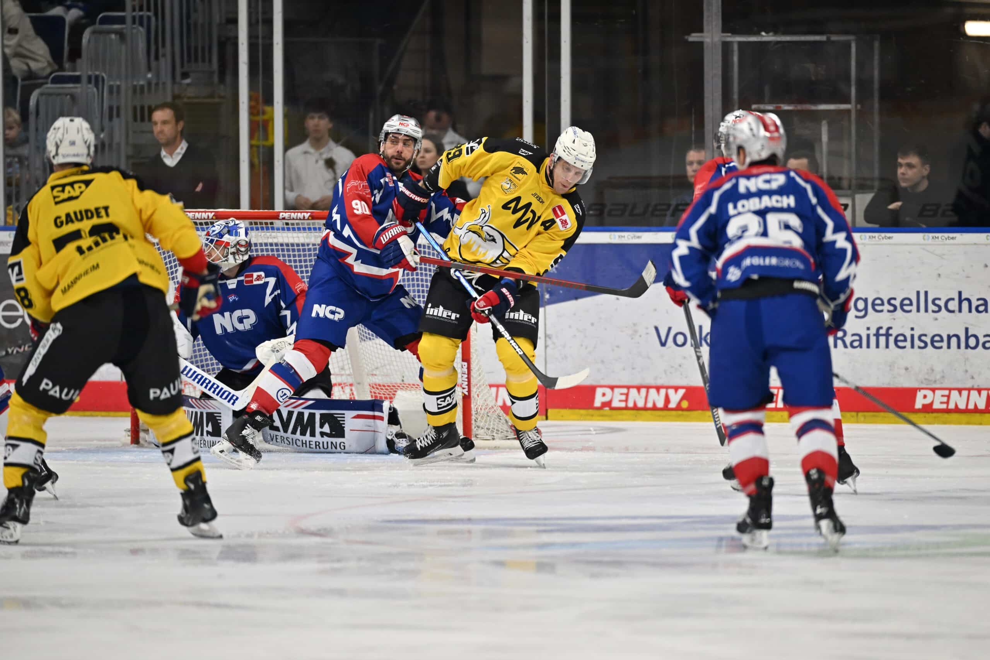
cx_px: 495
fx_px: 8248
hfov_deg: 6.9
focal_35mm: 300
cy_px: 330
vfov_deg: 4.6
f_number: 2.8
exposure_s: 1/4000
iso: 2000
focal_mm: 300
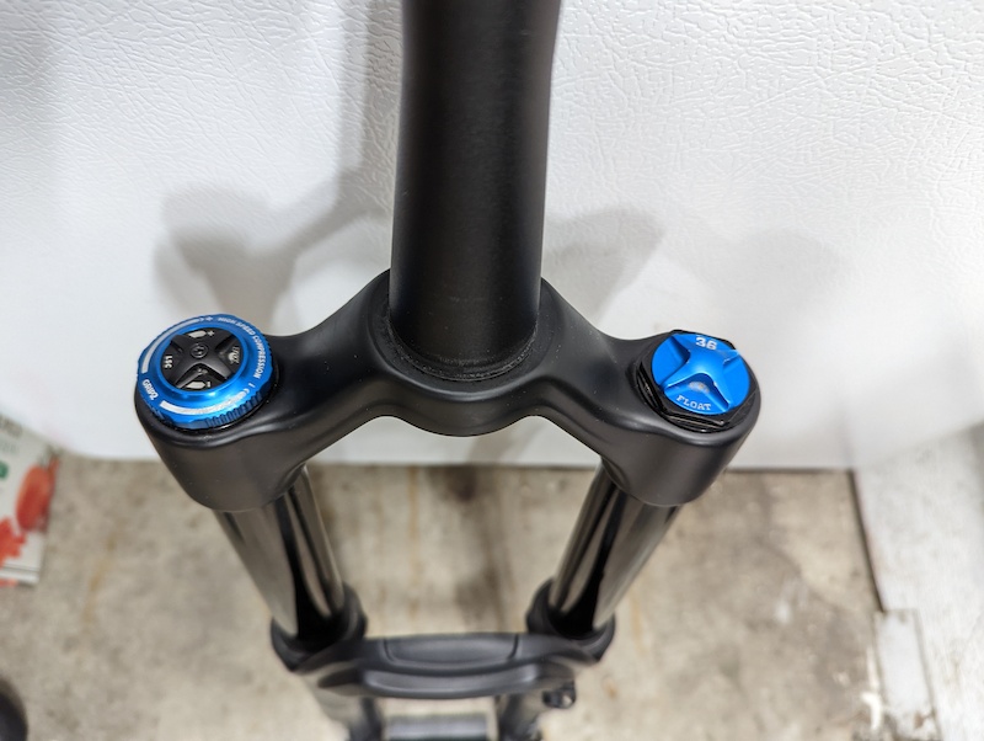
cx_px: 492
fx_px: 683
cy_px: 370
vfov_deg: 56.9
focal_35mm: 24
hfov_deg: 71.5
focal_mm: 6.81
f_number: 1.85
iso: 451
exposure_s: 1/55.2
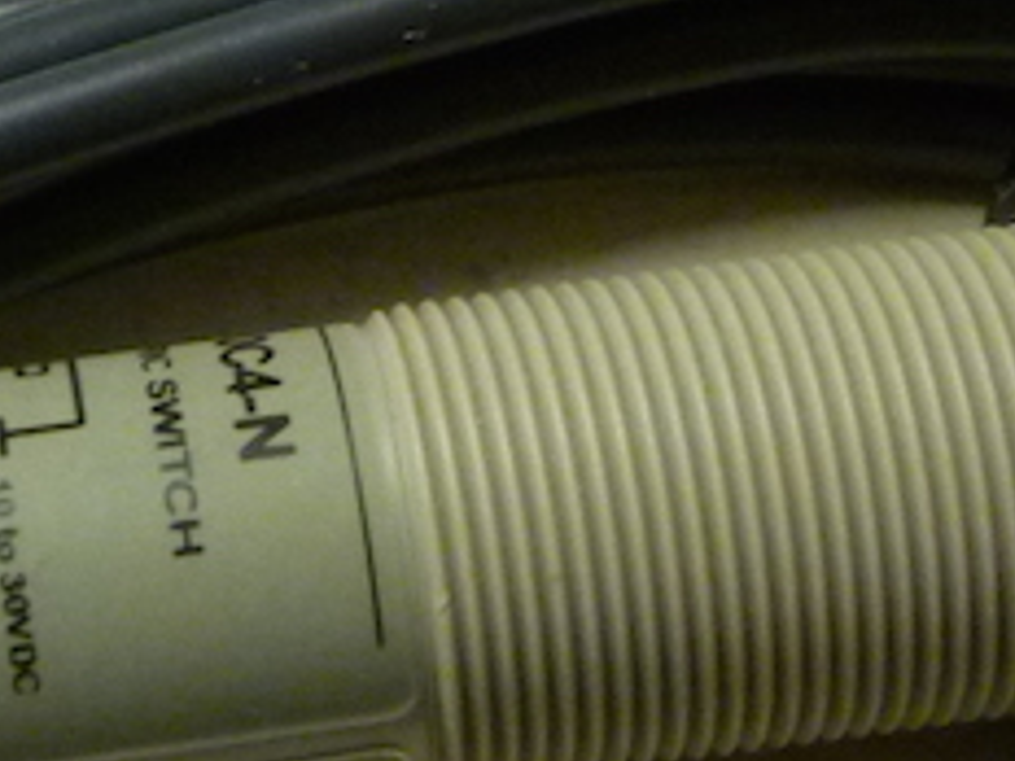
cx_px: 372
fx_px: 3753
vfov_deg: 11.5
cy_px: 127
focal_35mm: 128
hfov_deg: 15.4
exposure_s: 1/25
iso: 400
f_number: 3.3
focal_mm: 5.2
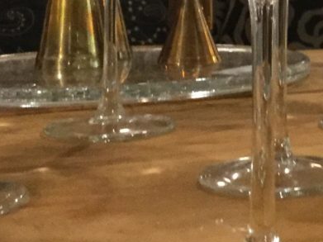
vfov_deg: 11.2
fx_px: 1185
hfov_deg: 15.0
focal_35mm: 127
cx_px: 390
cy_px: -112
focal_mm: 3.3
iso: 200
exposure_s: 1/24
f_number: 2.4
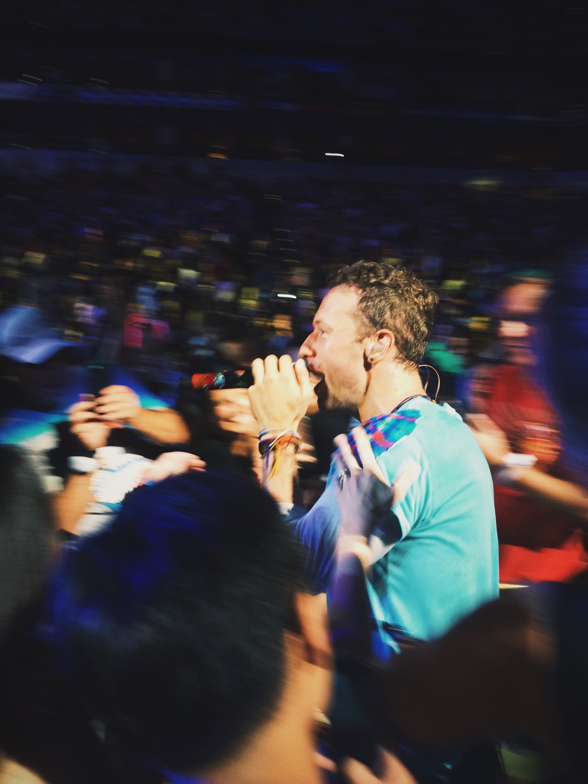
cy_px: 392
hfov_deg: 48.2
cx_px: 294
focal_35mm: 29
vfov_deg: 61.7
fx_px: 657
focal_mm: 4.15
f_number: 2.2
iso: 160
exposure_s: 1/30
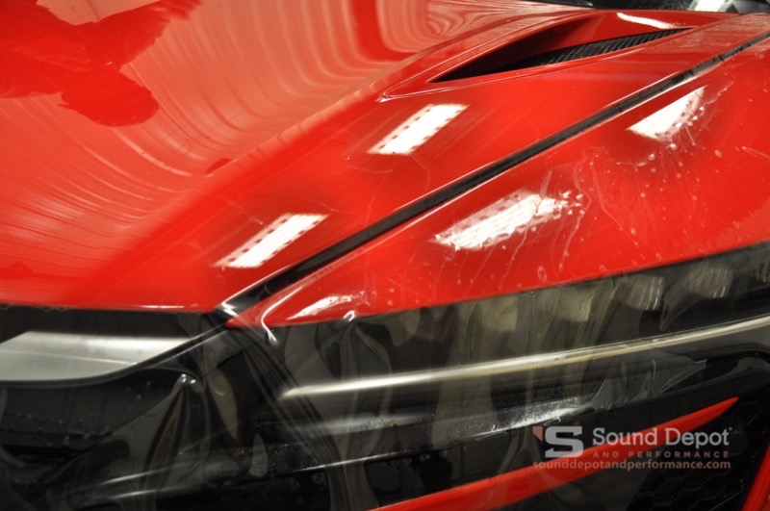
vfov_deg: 34.1
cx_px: 385
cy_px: 256
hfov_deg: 49.6
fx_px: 833
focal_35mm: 39
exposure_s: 1/60
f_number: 4.2
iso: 720
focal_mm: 26
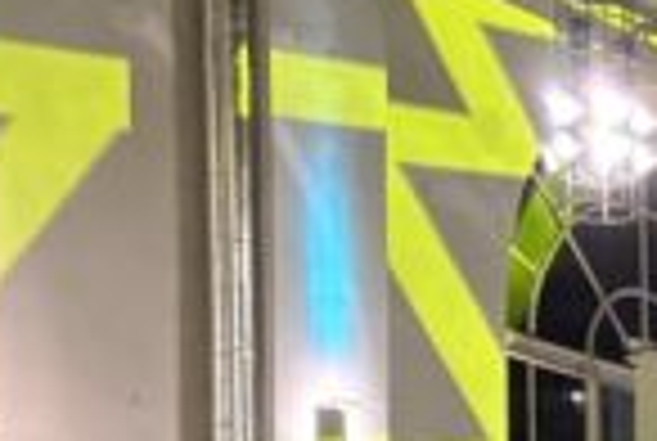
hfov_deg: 13.1
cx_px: 1170
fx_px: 2597
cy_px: 1026
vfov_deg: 8.9
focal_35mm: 142
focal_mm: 5.96
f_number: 1.6
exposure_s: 1/50
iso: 400
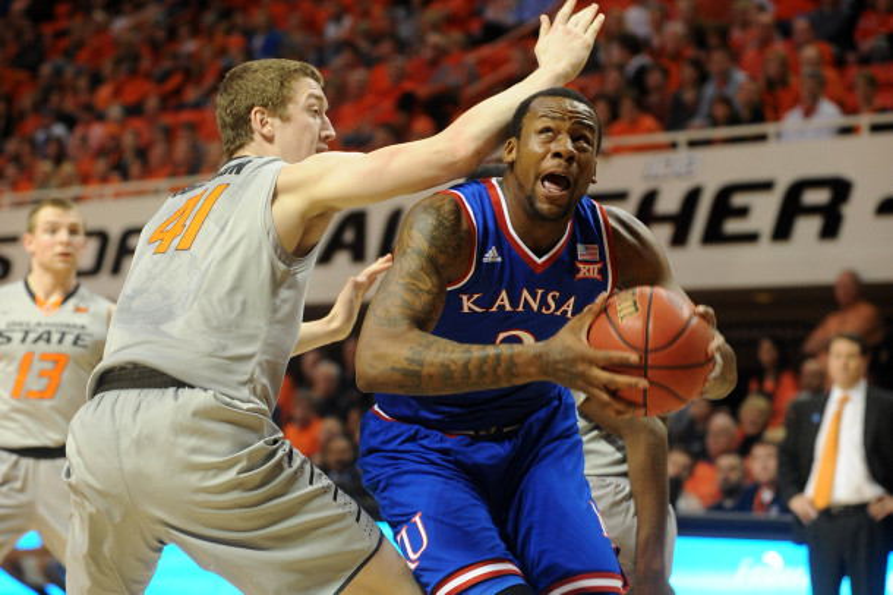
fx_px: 1983
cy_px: 298
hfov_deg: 25.4
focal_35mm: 80
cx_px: 446
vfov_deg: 17.0
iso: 2000
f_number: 2.8
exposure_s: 1/800
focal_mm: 80
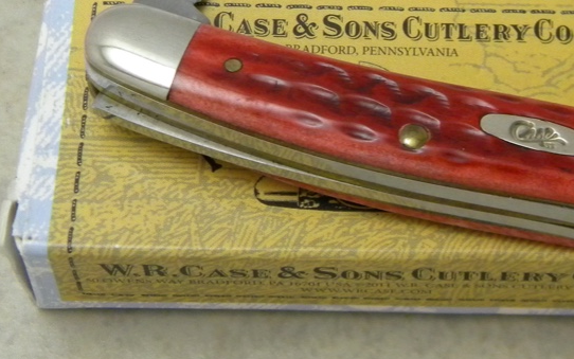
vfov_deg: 10.0
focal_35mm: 131
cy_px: 75
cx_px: 478
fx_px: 2050
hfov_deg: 15.8
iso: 400
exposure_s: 1/35.6
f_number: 4.3
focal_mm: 12.2
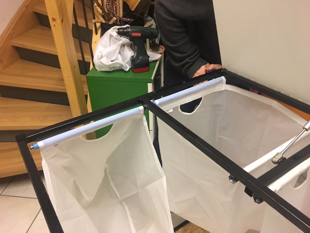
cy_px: 116
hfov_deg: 61.7
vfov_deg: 48.2
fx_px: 260
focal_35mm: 29
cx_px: 155
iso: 250
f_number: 2.2
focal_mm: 4.15
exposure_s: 1/33
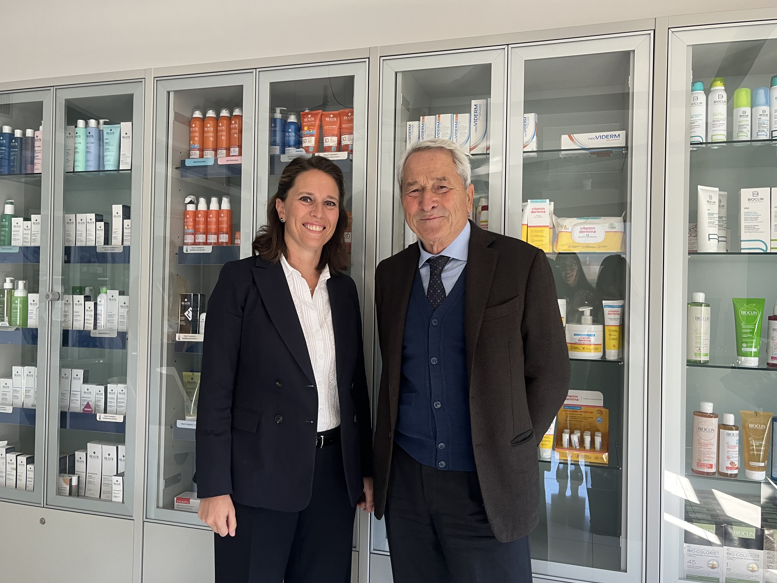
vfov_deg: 48.2
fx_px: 651
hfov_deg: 61.6
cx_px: 375
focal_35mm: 29
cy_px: 284
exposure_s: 1/85
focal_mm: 5.1
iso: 125
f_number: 1.6
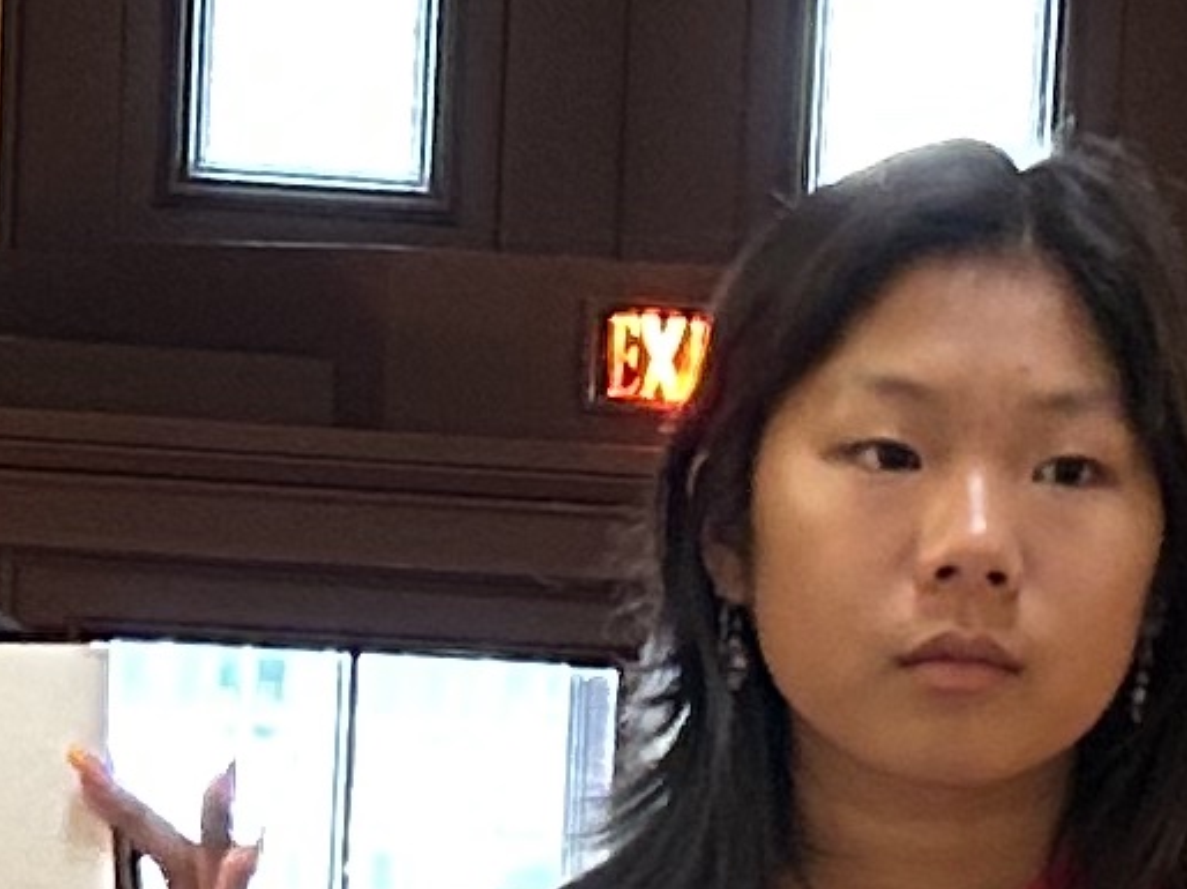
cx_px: 727
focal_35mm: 204
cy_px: 1397
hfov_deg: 9.7
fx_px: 6992
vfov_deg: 7.1
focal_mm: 5.7
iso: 500
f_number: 1.5
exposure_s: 1/60
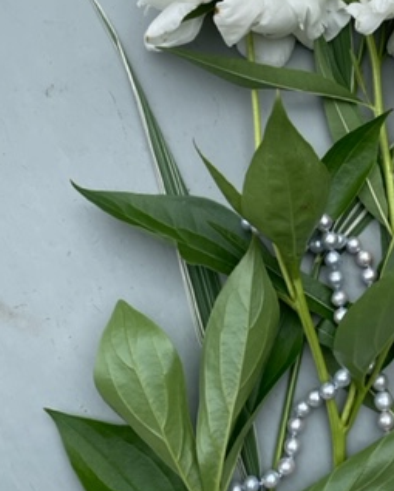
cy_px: 165
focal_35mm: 51
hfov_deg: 28.9
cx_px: 326
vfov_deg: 36.3
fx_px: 742
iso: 32
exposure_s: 1/2053
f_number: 1.6
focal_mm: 4.2
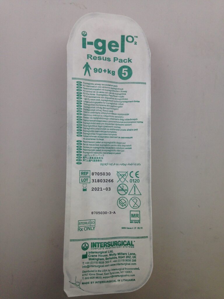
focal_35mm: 33
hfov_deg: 42.9
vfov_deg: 55.4
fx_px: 285
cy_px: 150
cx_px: 112
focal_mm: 4.12
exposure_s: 1/120
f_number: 2.4
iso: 80
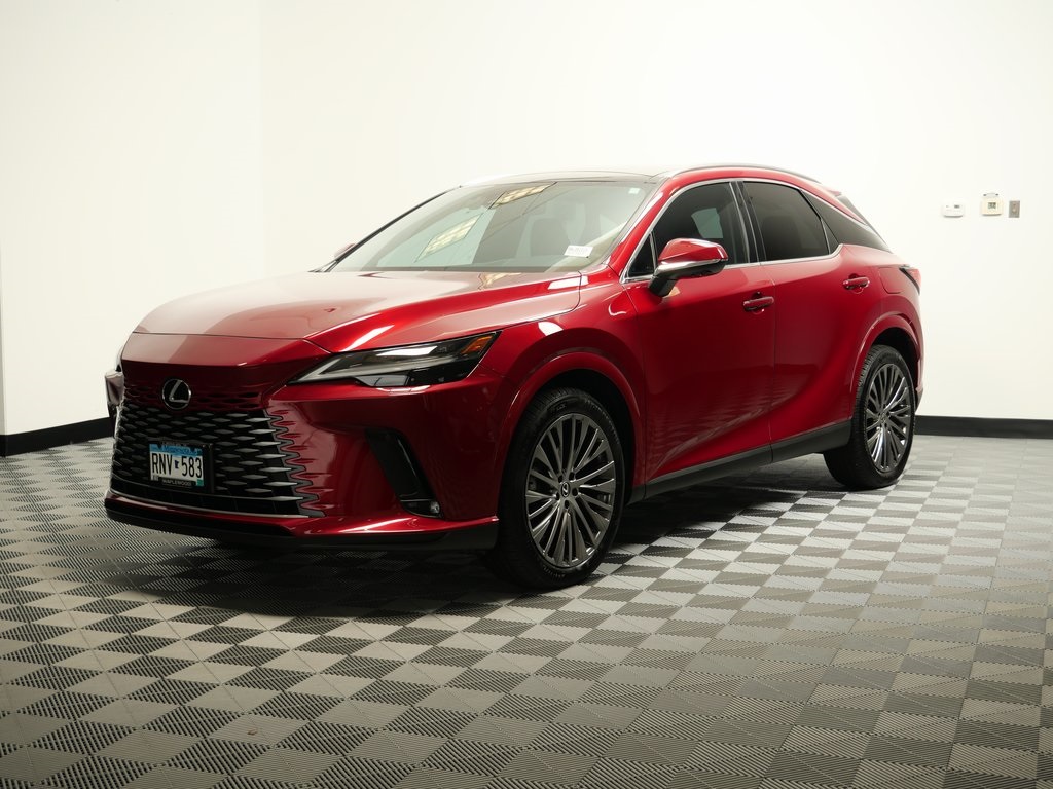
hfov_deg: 41.2
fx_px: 1399
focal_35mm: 46
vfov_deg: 31.5
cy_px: 394
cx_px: 526
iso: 200
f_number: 4.5
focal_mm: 23
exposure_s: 1/100
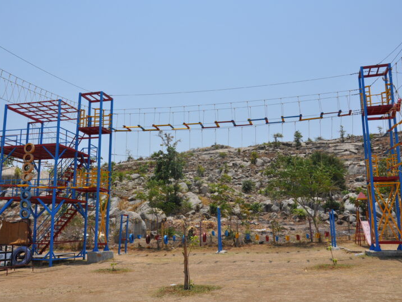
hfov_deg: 53.2
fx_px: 401
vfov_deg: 41.2
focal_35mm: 35
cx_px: 194
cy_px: 152
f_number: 9.5
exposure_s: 1/350
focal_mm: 21
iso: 200
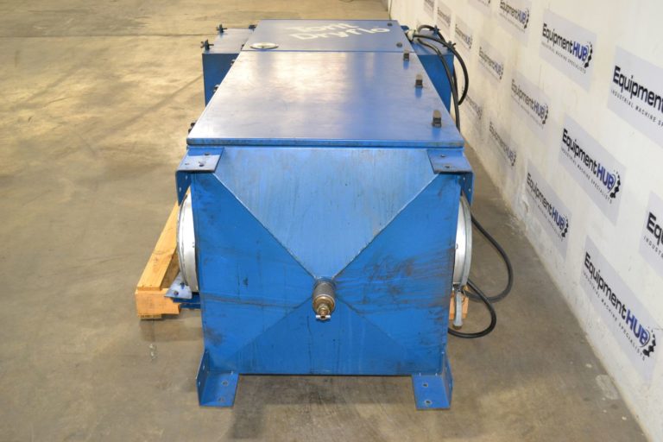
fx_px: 663
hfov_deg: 53.1
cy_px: 221
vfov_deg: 36.9
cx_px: 332
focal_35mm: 36
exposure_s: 1/60
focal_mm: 24
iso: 1100
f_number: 4
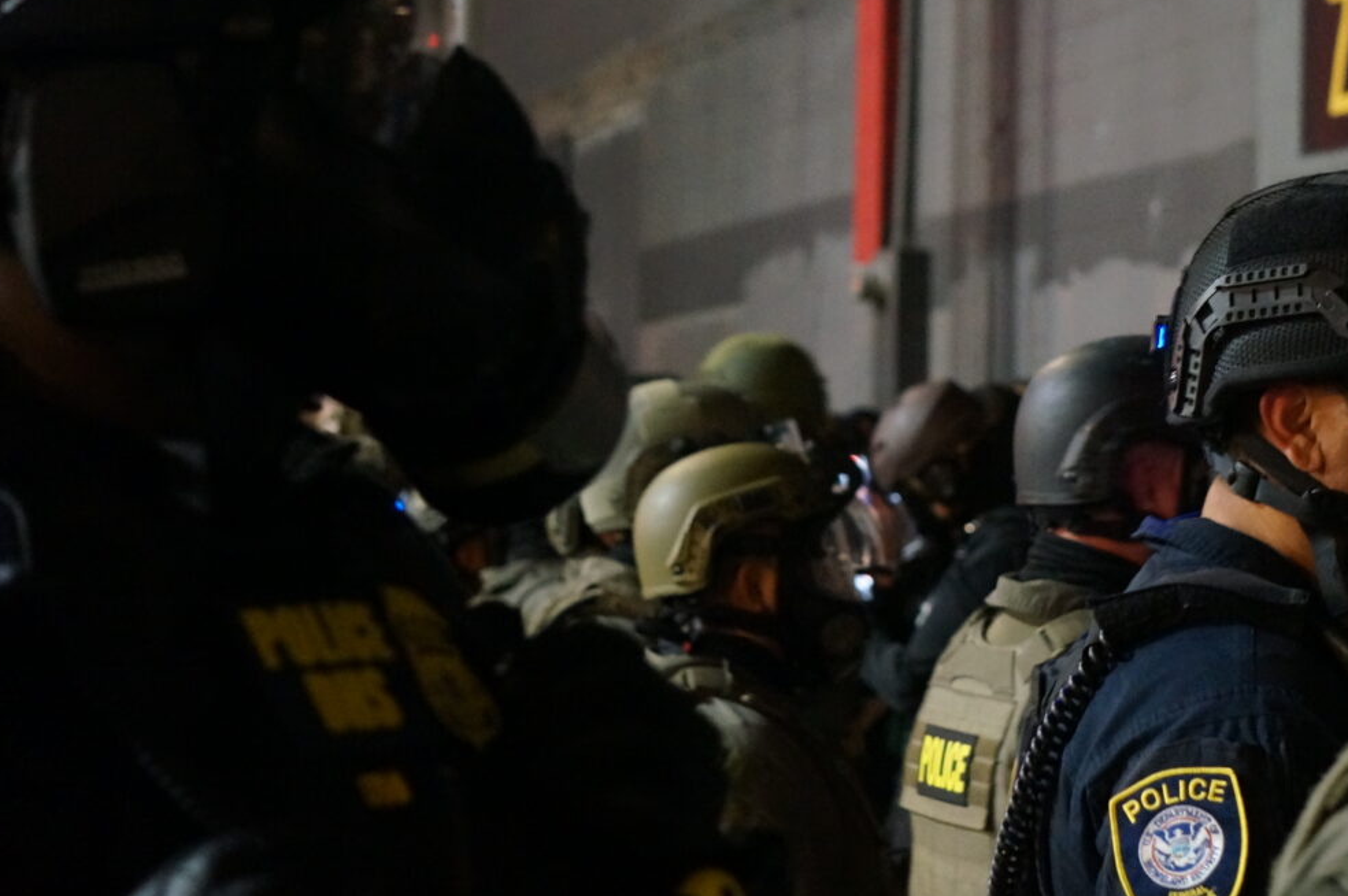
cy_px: 317
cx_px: 1030
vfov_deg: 10.6
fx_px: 4817
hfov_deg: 15.8
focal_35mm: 129
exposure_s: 1/8
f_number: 4.5
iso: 3200
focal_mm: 55
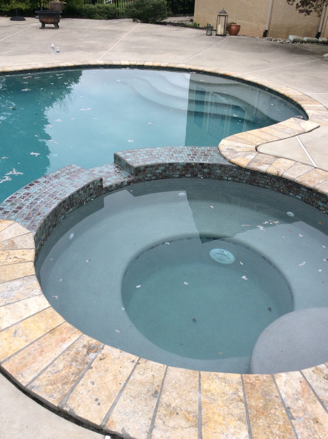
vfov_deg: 56.9
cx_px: 164
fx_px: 405
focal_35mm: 32
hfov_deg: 44.1
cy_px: 220
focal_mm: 3.3
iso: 32
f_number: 2.4
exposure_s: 1/566
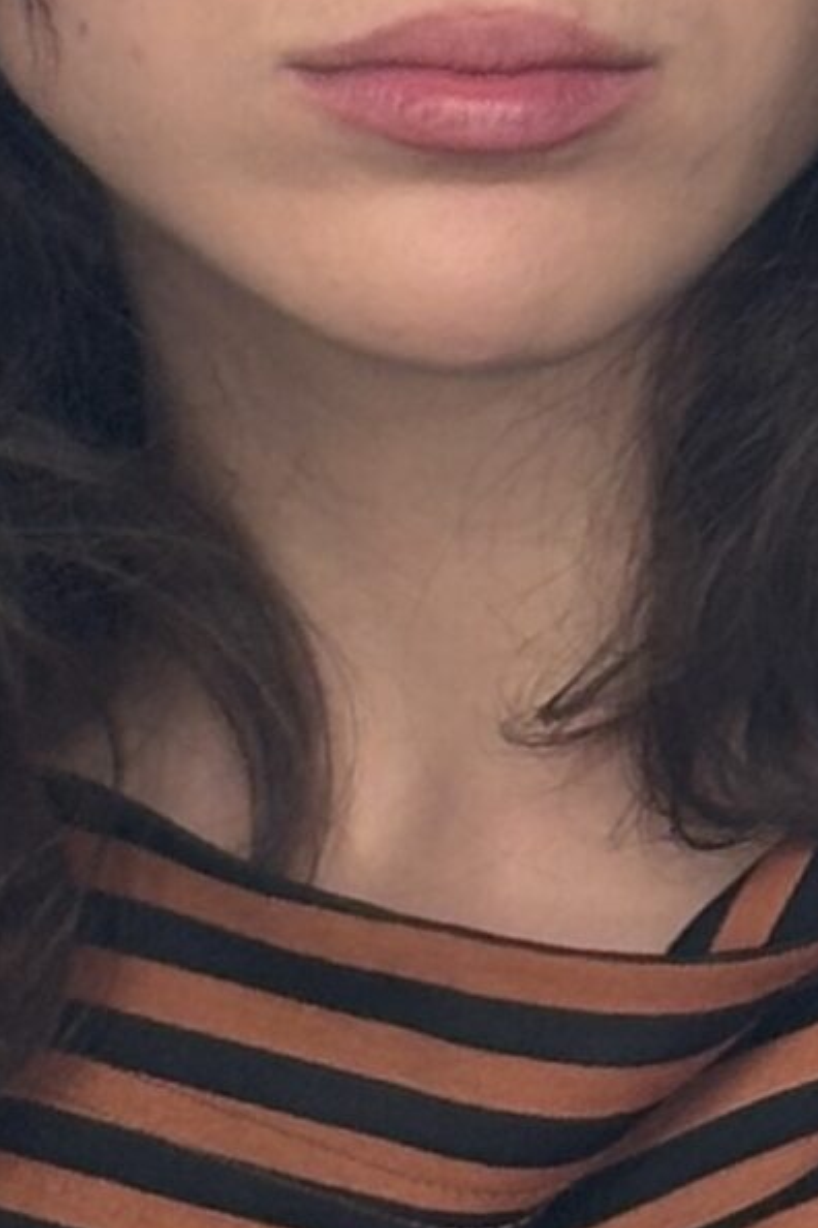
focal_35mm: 233
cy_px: 122
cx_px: 1049
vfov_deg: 8.8
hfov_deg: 5.9
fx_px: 7941
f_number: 1.6
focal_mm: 5.96
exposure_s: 1/100
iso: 50
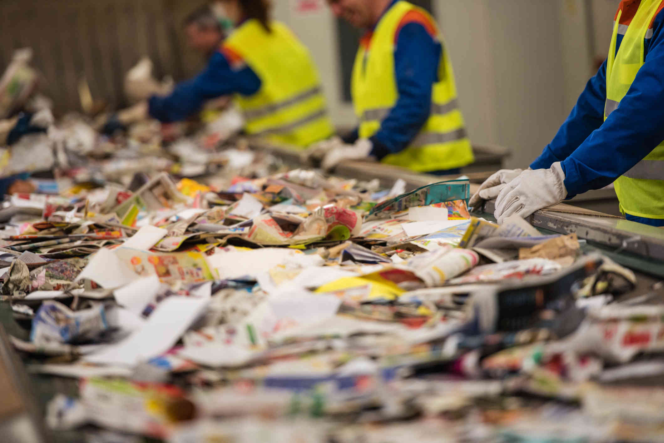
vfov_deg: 7.2
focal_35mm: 190
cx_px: 332
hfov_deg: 10.8
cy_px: 222
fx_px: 3506
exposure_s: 1/125
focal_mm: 190
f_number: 2.8
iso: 800
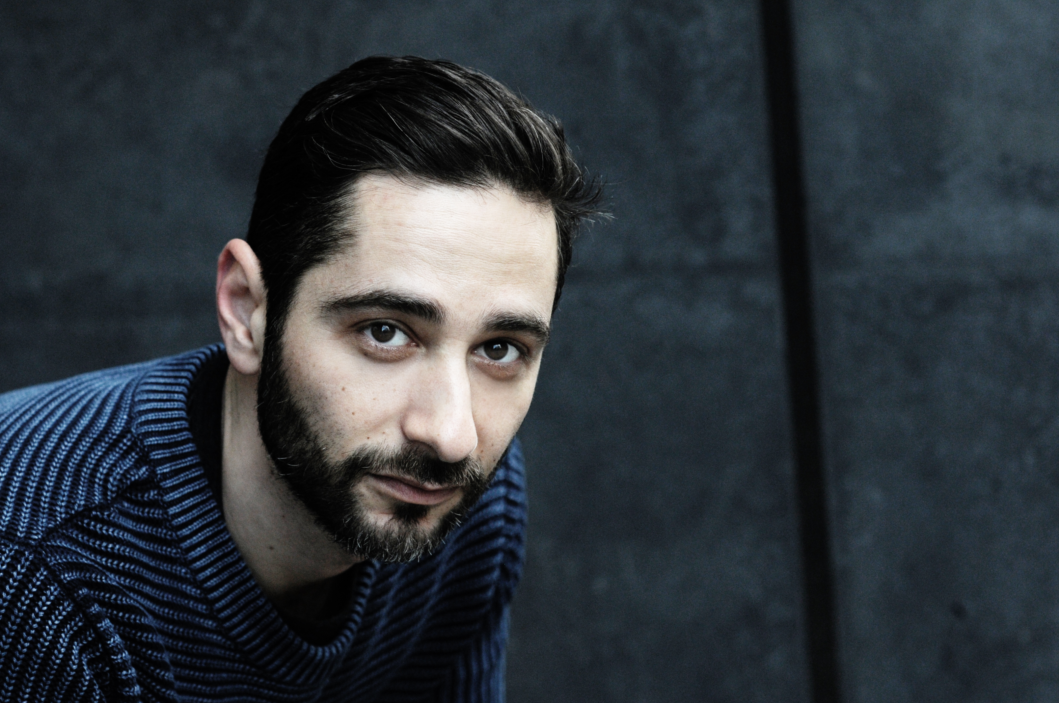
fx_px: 2938
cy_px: 360
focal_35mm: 100
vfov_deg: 13.7
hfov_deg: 20.4
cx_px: 455
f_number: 2.8
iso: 400
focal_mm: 50
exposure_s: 1/800
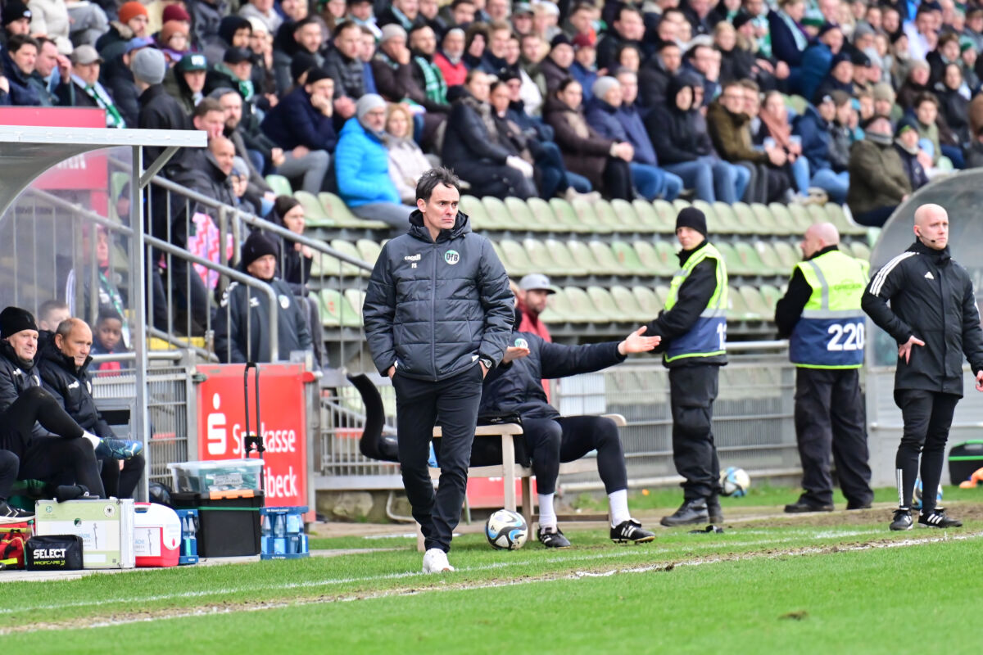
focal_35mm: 280
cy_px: 328
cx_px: 492
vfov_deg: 4.9
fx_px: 7645
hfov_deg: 7.4
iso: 3200
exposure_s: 1/1250
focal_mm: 280
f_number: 4
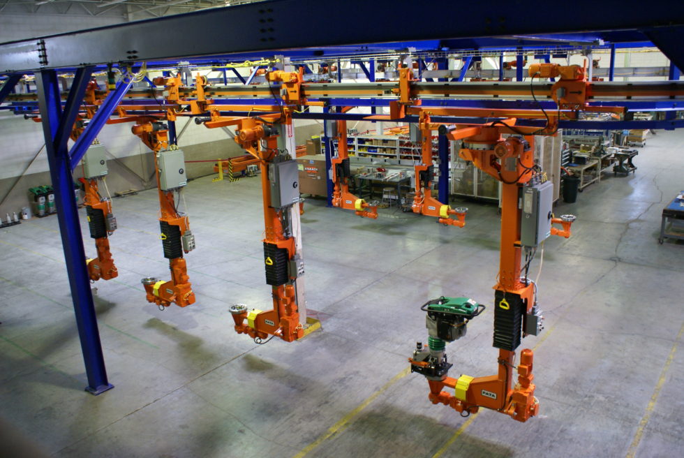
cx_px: 342
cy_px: 229
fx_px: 571
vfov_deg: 43.7
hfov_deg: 61.9
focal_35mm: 30
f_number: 4
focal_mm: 20
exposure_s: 1/15
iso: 400
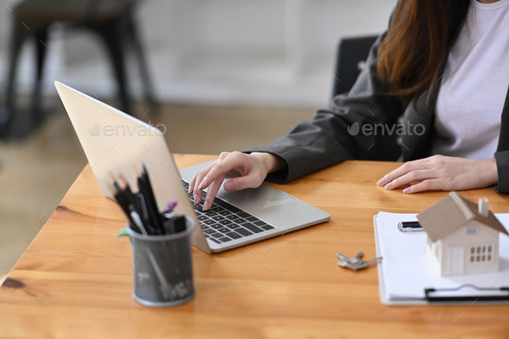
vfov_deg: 13.0
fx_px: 1484
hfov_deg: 19.5
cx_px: 254
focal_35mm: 105
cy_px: 170
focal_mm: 105
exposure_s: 1/800
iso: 400
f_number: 2.2
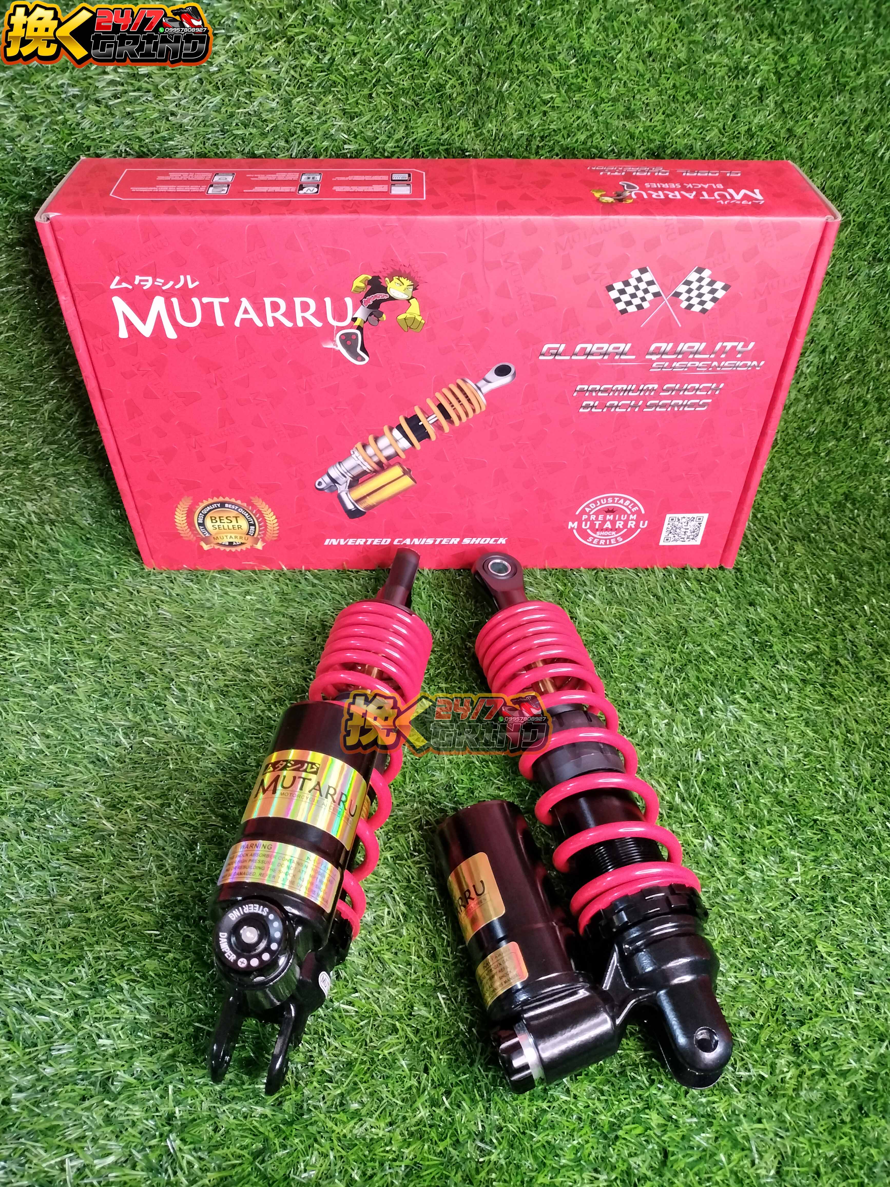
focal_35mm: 27
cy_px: 594
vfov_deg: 65.3
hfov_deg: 51.4
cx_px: 445
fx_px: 926
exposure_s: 1/20
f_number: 1.7
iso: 1238
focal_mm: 4.71
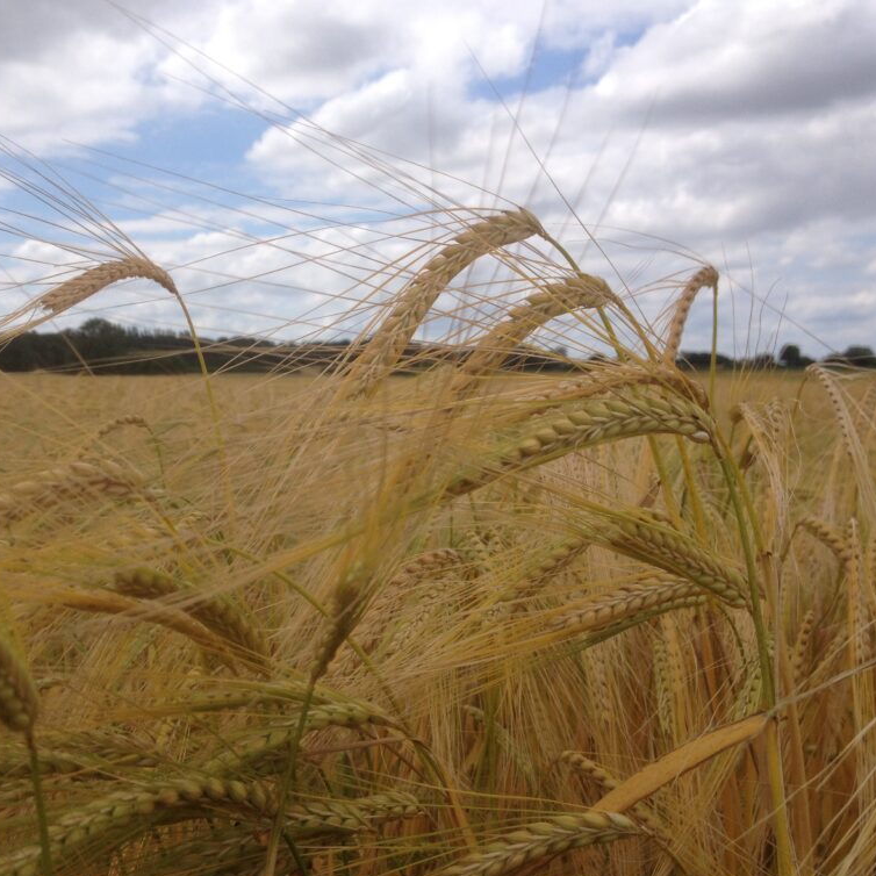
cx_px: 340
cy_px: 437
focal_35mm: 42
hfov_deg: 39.8
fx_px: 1202
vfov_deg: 40.0
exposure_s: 1/2208
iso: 50
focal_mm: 4.28
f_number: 2.4
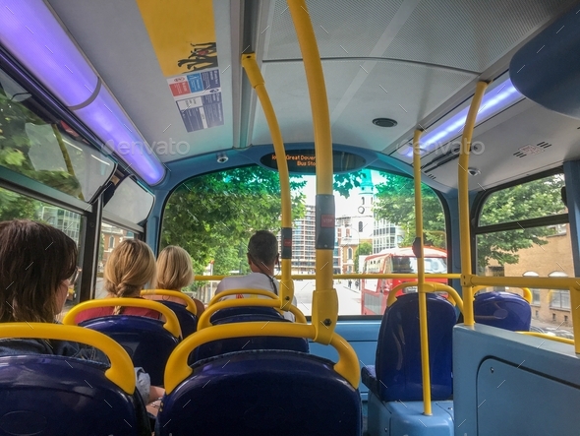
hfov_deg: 61.6
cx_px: 290
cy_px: 218
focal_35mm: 29
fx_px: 486
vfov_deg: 48.3
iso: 40
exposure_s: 1/100
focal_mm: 4.15
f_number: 2.2
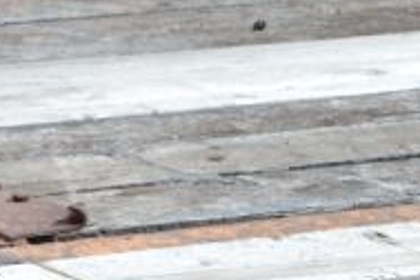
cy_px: 314
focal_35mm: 260
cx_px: -689
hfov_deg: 7.3
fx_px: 3033
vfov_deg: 5.3
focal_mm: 32
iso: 100
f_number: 7.1
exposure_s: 1/200
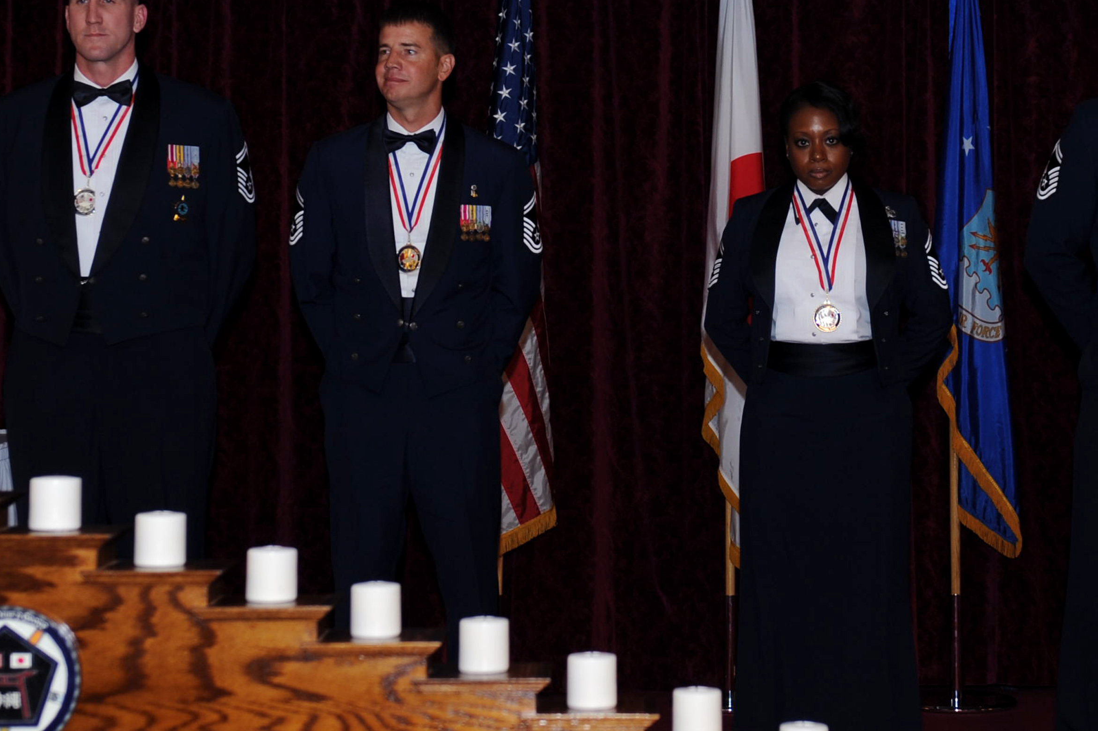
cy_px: 344
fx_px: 2316
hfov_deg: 26.5
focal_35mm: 76
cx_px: 763
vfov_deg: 17.9
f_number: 3.2
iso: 250
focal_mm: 42
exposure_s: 1/125
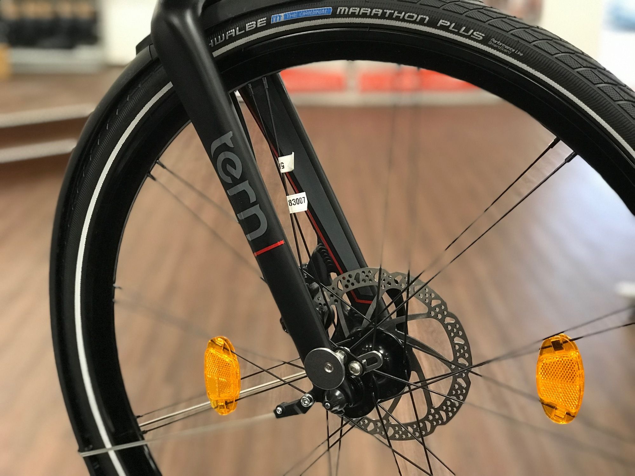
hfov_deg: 33.8
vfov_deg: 25.7
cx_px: 318
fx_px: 1046
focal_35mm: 57
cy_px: 238
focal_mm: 6.6
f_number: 2.8
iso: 200
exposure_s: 1/50
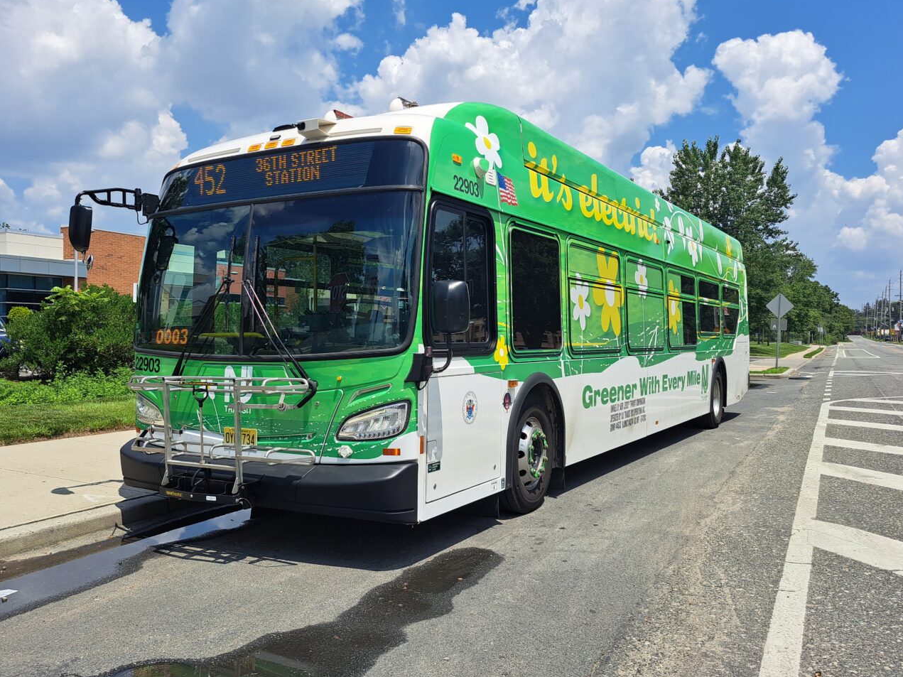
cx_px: 409
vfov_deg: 48.2
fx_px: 756
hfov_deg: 61.5
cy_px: 343
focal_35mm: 29
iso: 50
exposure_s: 1/2123
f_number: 1.8
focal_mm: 5.23
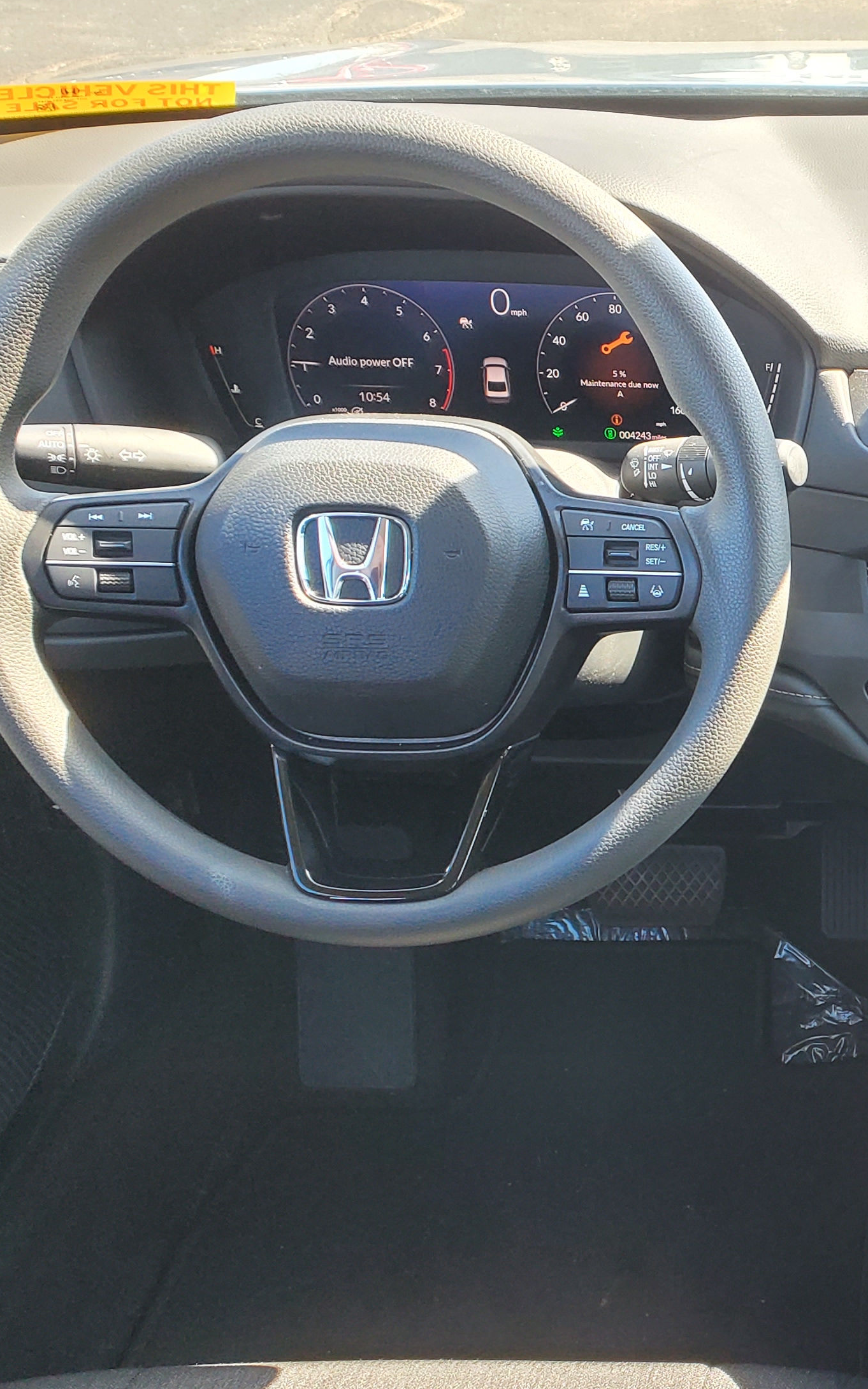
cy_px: 945
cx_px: 1076
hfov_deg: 23.0
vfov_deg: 39.0
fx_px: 1930
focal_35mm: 51
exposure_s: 1/112
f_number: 2.4
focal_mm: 4.3
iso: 125
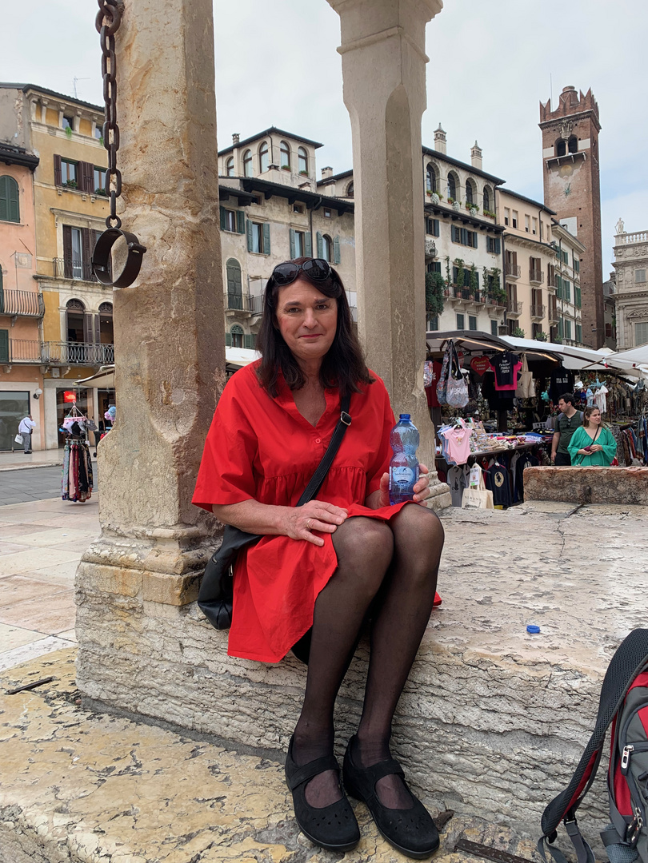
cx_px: 324
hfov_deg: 53.1
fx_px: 649
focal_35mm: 26
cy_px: 432
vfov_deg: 67.3
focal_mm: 4.25
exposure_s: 1/512
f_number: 1.8
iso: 25
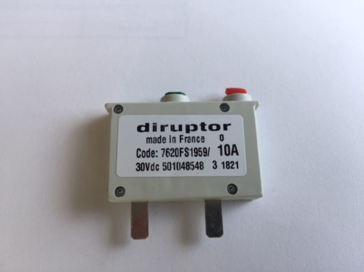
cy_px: 136
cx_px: 182
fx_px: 305
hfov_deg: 61.7
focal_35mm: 29
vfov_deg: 48.2
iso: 40
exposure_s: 1/100
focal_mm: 4.15
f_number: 2.2
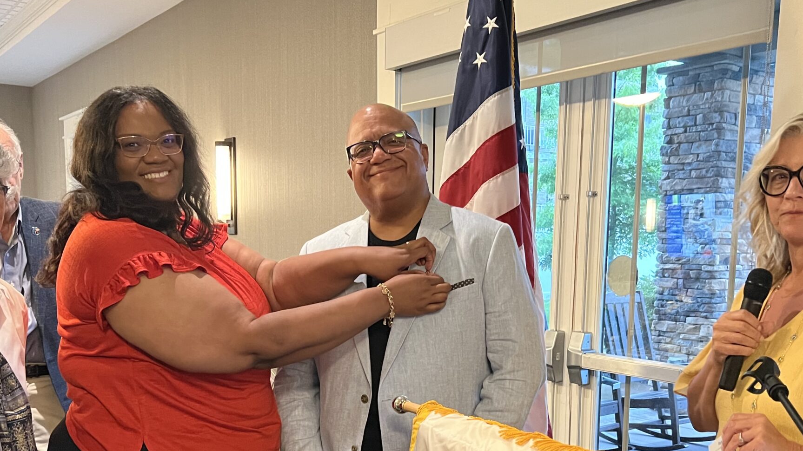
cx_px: 409
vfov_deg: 27.7
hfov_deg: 48.4
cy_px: 369
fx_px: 894
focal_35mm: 42
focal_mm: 5.7
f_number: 1.5
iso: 500
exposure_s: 1/60
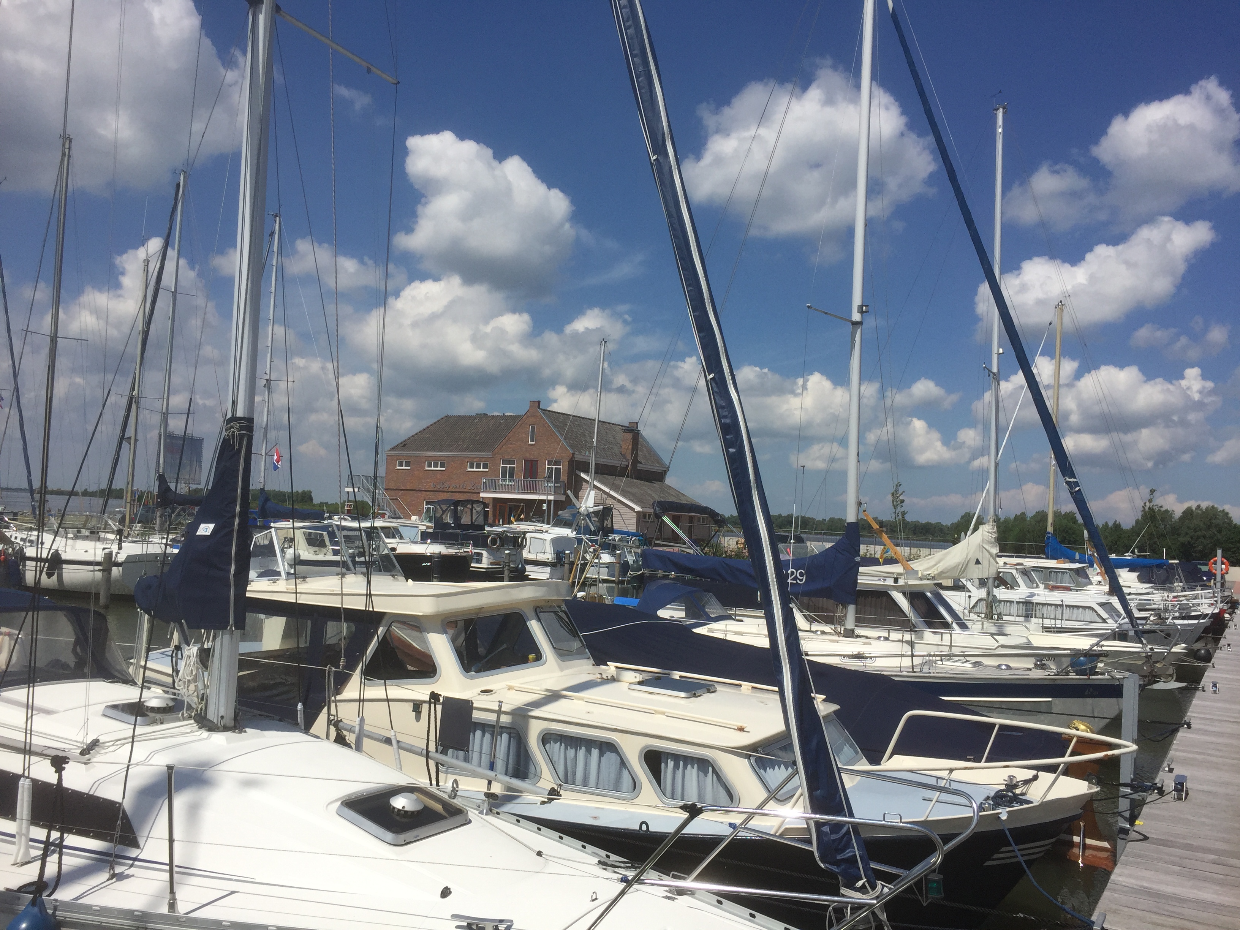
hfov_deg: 61.7
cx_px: 620
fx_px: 1039
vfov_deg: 48.2
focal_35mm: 29
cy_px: 465
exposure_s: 1/5650
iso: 32
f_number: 2.2
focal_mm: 4.15
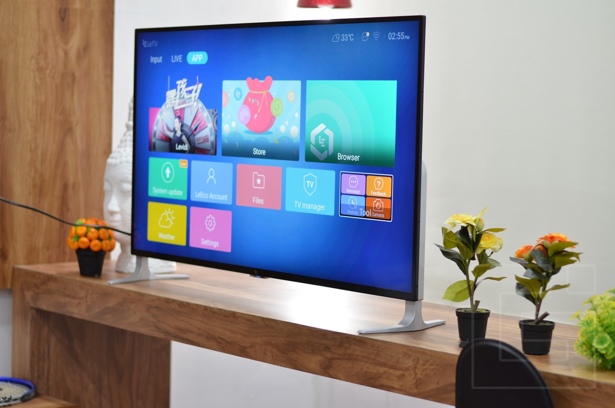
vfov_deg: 18.1
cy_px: 204
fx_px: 1279
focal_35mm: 75
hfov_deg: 27.0
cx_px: 308
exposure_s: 1/20
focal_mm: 50
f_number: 2.2
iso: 100
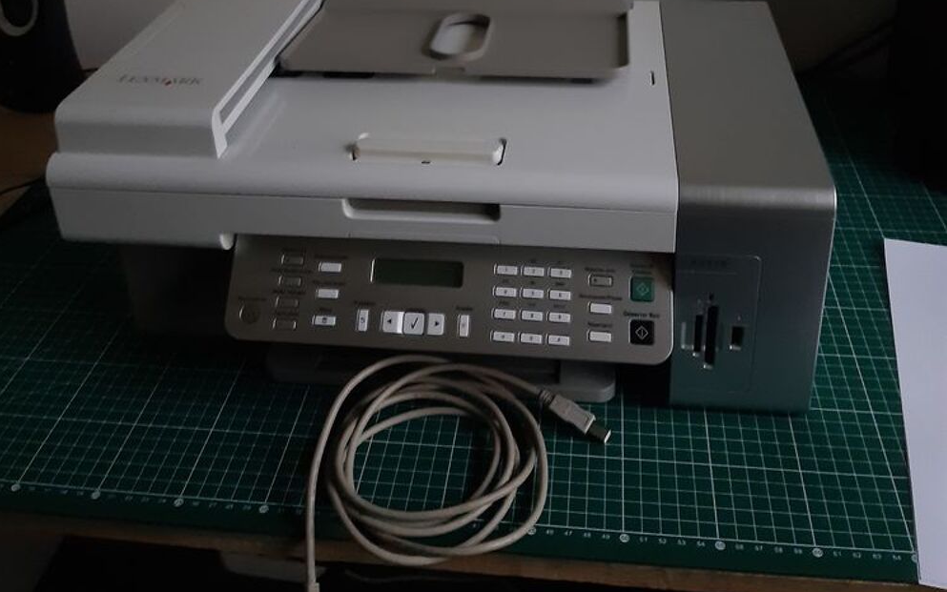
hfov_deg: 52.7
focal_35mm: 37
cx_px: 471
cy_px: 73
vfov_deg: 32.9
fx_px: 955
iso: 400
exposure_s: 1/10
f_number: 1.7
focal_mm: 3.92
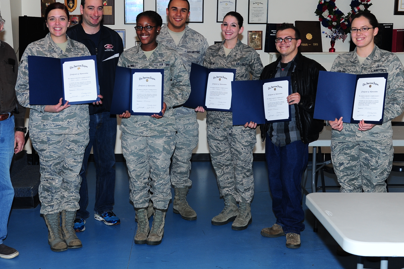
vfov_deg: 25.4
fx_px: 594
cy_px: 94
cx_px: 178
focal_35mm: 53
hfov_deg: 37.5
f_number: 5.6
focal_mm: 35
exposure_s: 1/60
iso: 320
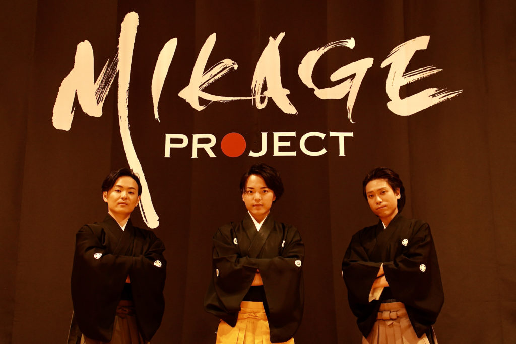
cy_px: 172
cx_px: 258
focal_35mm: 48
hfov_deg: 41.1
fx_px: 688
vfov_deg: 28.1
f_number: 4
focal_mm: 32
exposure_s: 1/50
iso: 1600
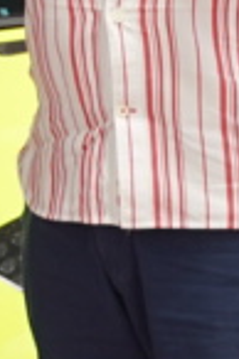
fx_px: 3533
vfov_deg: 5.8
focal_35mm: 354
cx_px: -636
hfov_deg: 3.7
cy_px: -96
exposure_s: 1/160
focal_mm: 32
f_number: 4
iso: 250
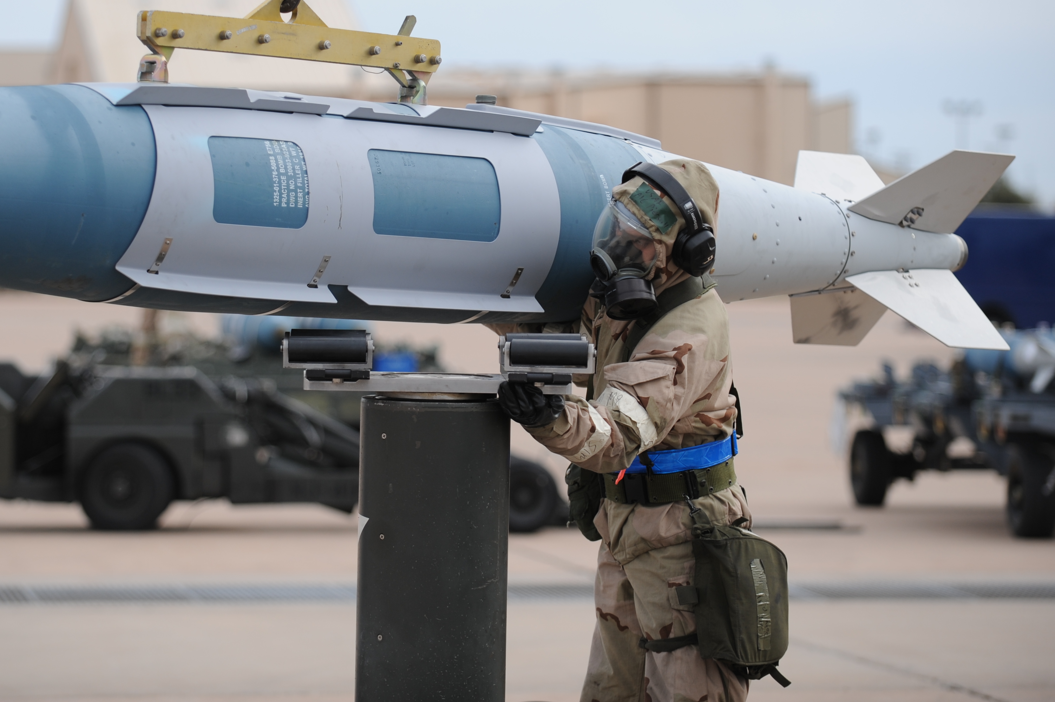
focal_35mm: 170
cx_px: 427
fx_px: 4979
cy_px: 214
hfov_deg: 12.1
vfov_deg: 8.1
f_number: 2.8
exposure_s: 1/2000
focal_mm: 120
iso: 200
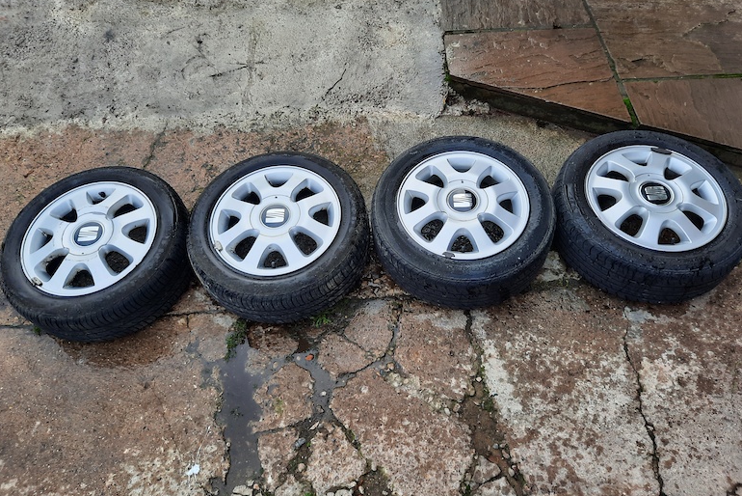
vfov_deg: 47.9
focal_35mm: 27
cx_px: 376
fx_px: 557
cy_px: 219
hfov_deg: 67.4
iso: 32
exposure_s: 1/109
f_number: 2
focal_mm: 4.6
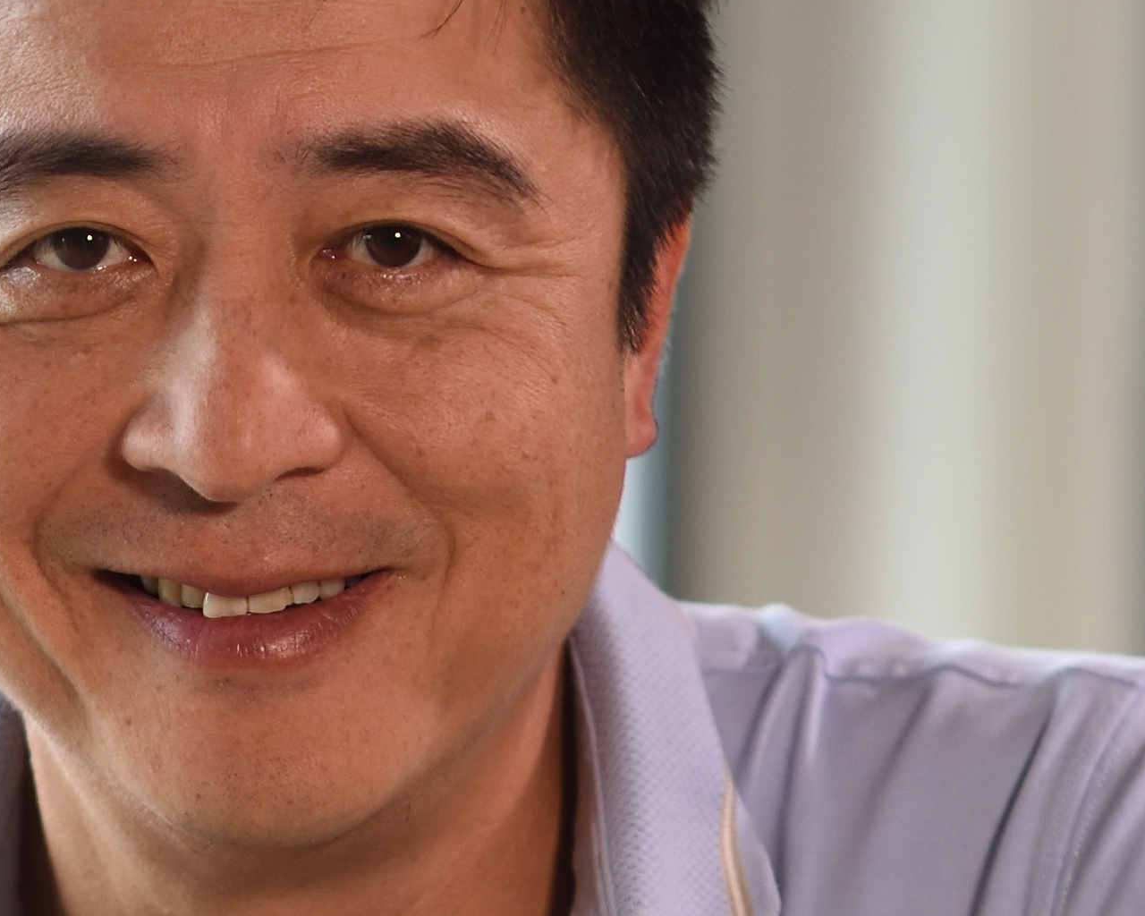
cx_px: 65
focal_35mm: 375
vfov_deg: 4.1
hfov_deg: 5.2
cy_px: 988
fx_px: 12708
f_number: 2.8
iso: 320
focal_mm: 85
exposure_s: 1/400
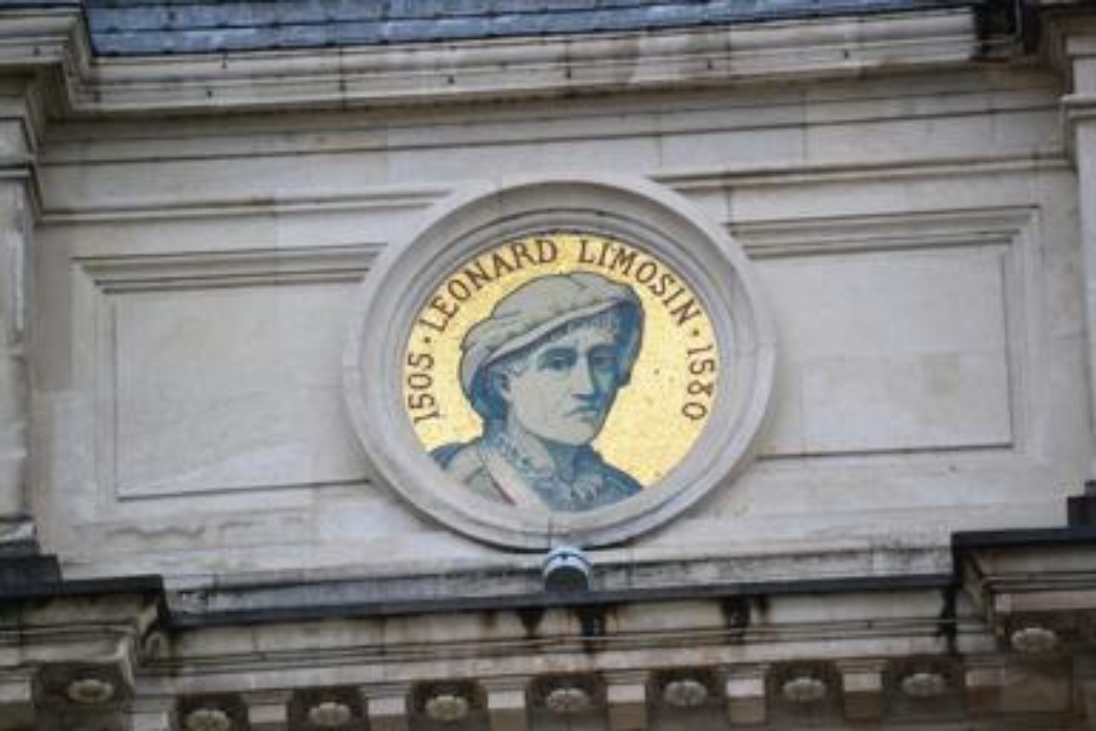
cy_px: 366
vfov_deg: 4.6
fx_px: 9133
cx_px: 548
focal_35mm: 300
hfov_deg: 6.9
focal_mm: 200
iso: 1600
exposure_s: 1/800
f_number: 6.3
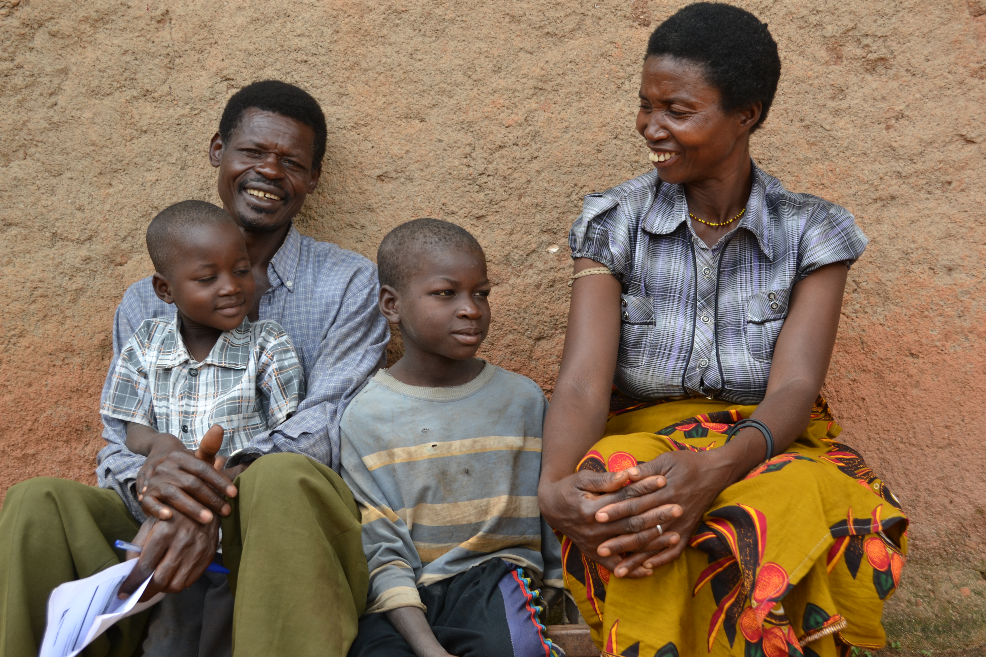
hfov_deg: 41.1
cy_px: 328
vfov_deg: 28.1
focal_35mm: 48
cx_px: 493
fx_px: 1315
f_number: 5.6
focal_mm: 32
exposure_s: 1/125
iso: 140
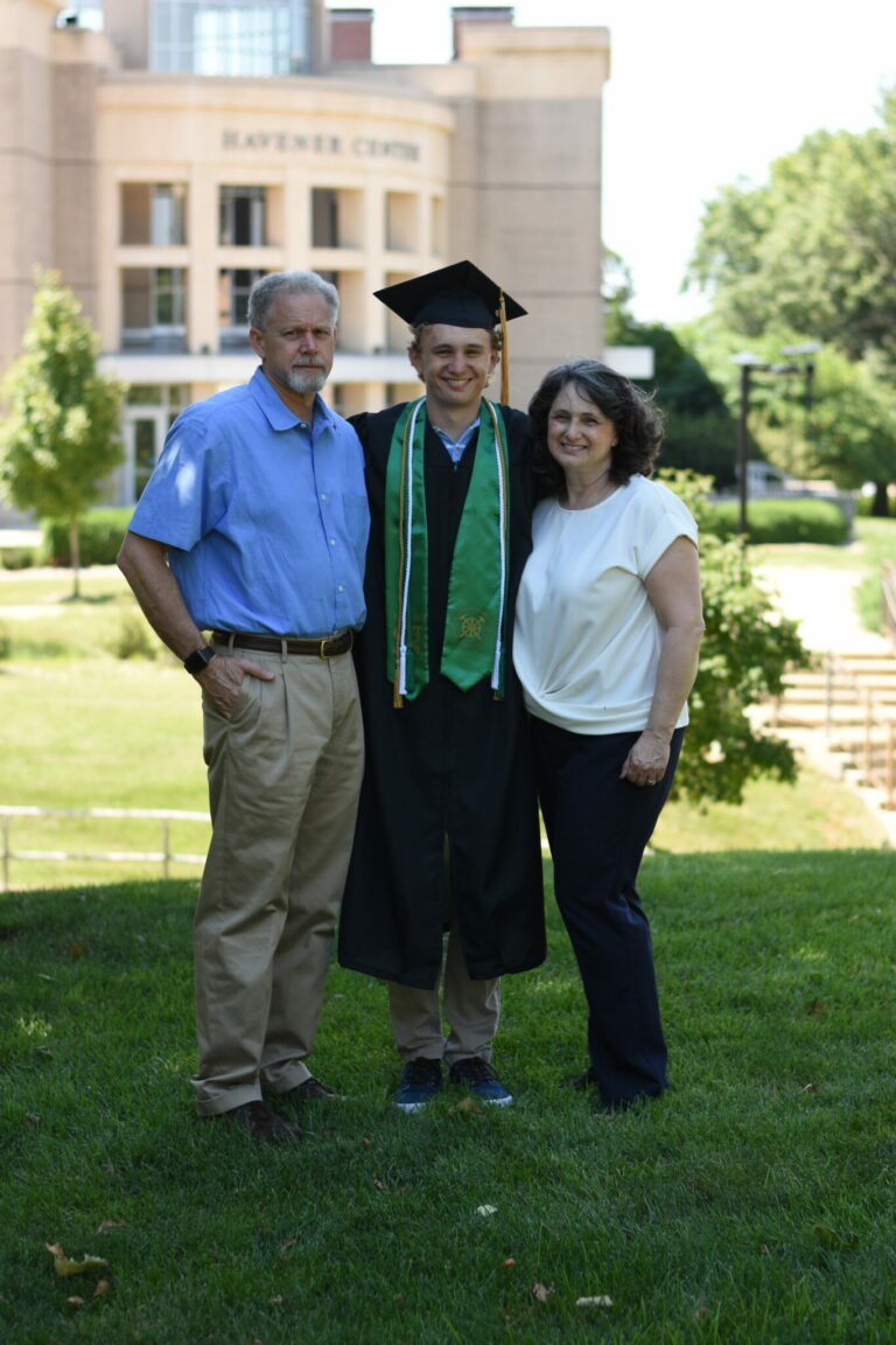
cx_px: 448
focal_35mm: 75
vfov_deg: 27.0
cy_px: 672
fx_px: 2800
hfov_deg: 18.2
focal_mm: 50
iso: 280
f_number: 2.2
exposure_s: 1/1600
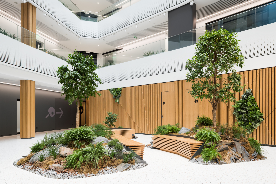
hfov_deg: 73.7
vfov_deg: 53.2
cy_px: 92
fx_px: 184
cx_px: 138
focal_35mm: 24
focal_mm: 24
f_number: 8
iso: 400
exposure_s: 1/13
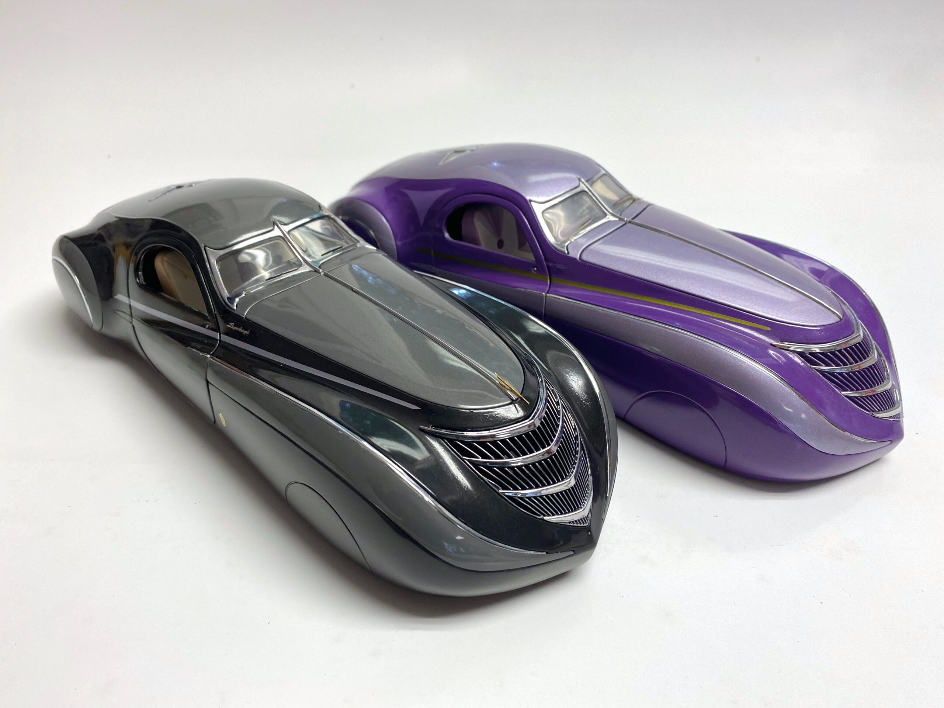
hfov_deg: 67.3
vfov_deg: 53.1
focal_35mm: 26
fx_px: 709
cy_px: 354
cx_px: 472
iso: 80
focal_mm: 4.25
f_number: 1.8
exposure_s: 1/120
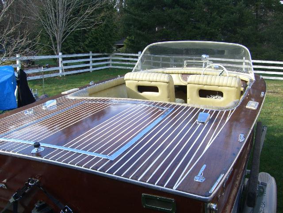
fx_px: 311
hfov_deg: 49.0
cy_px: 106
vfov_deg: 37.7
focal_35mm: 38
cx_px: 142
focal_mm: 6.2
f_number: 2.7
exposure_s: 1/200
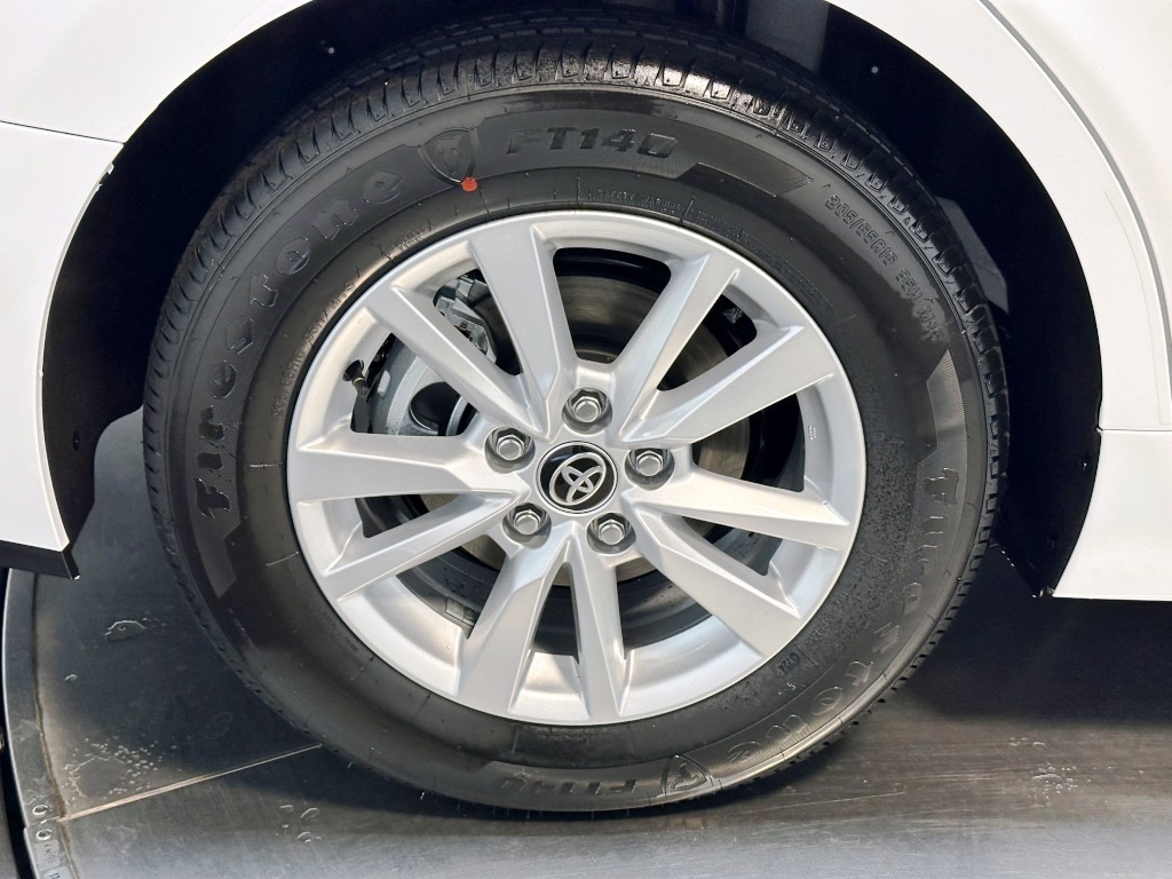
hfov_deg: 39.7
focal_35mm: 48
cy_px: 440
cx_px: 586
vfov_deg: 30.3
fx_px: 1625
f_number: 1.78
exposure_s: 1/40
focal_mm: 6.86
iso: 400
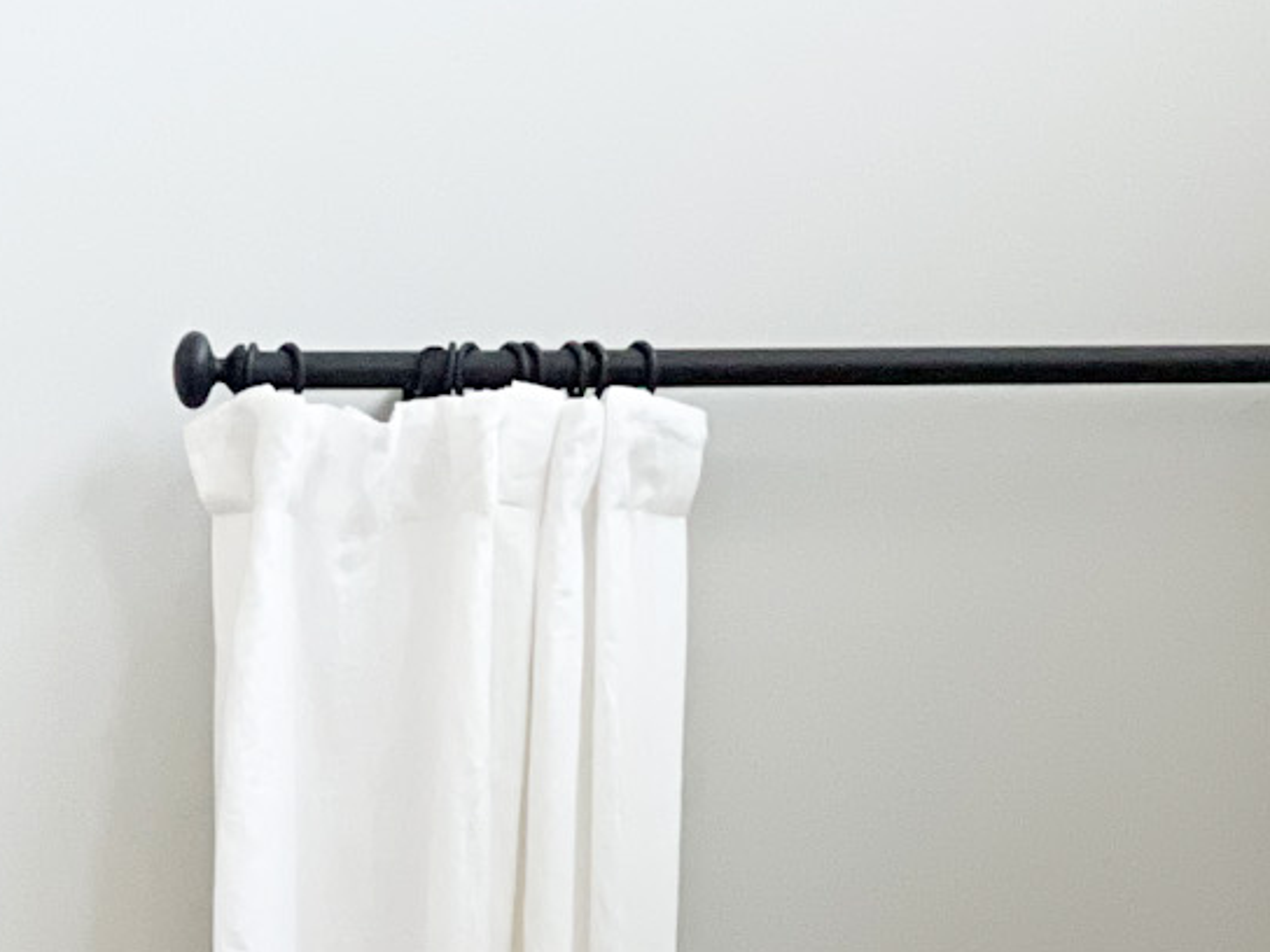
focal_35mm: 241
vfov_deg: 6.0
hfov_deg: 8.1
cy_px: 2025
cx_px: -446
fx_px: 8842
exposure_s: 1/120
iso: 250
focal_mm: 7.5
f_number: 2.2
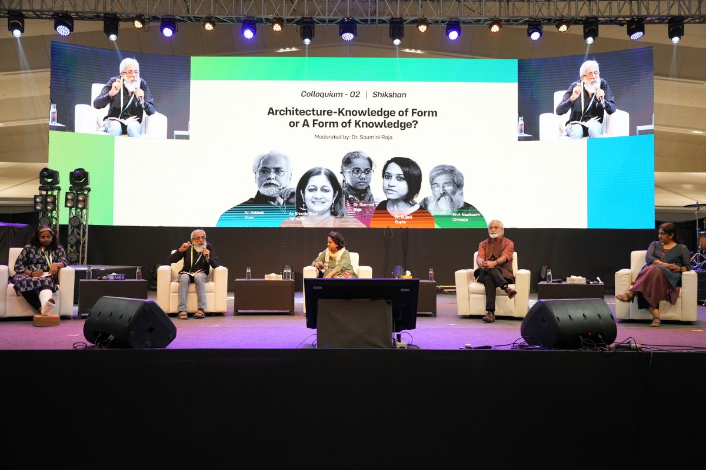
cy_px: 235
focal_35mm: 32
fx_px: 631
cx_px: 353
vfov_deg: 40.9
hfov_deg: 58.4
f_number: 2.8
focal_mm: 32.2
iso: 1000
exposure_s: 1/250
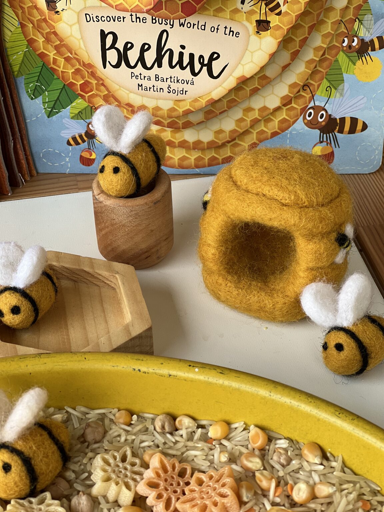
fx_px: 1139
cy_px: 256
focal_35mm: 77
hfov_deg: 19.1
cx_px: 192
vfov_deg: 25.3
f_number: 2.8
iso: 25
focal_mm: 9
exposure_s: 1/121
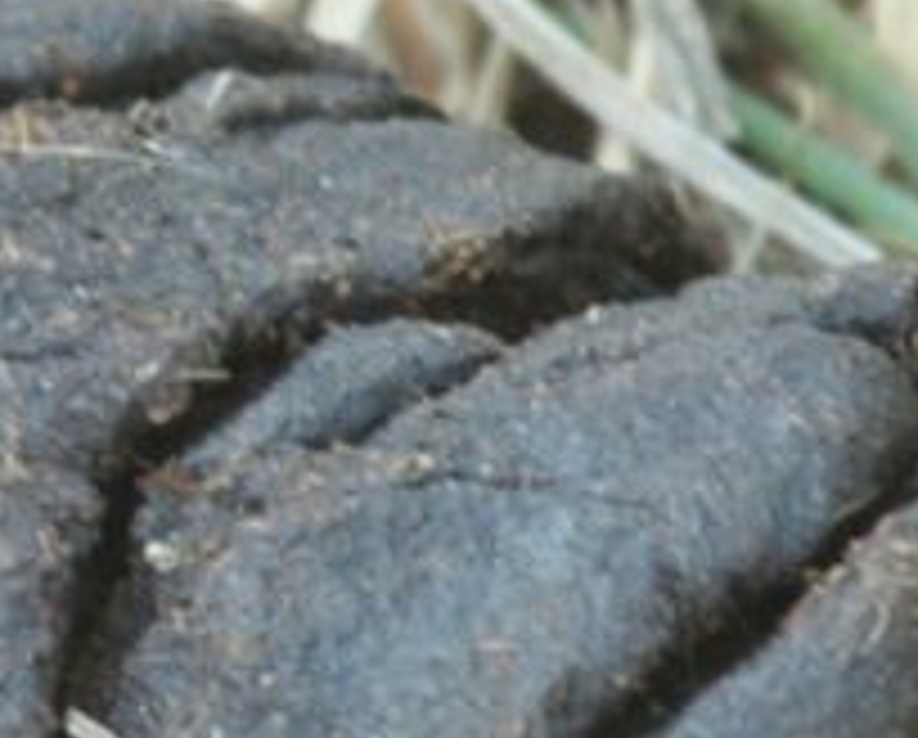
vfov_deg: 0.6
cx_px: -486
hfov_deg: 0.7
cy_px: 25
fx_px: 72409
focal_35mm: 2660
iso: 400
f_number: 7.1
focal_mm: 260
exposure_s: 1/160
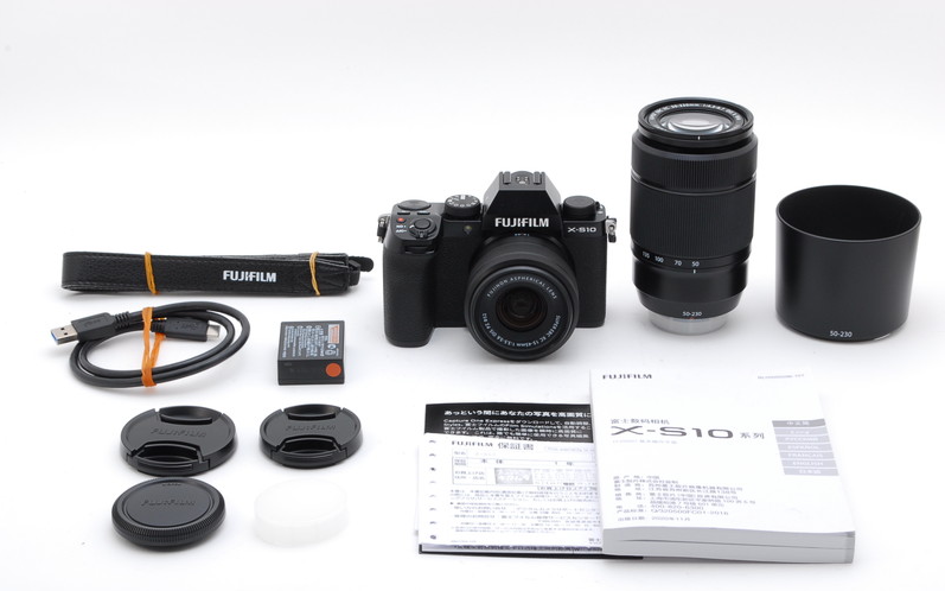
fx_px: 2176
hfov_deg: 24.5
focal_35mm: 85
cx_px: 472
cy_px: 317
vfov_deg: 15.4
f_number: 18
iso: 320
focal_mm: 55
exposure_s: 1/100
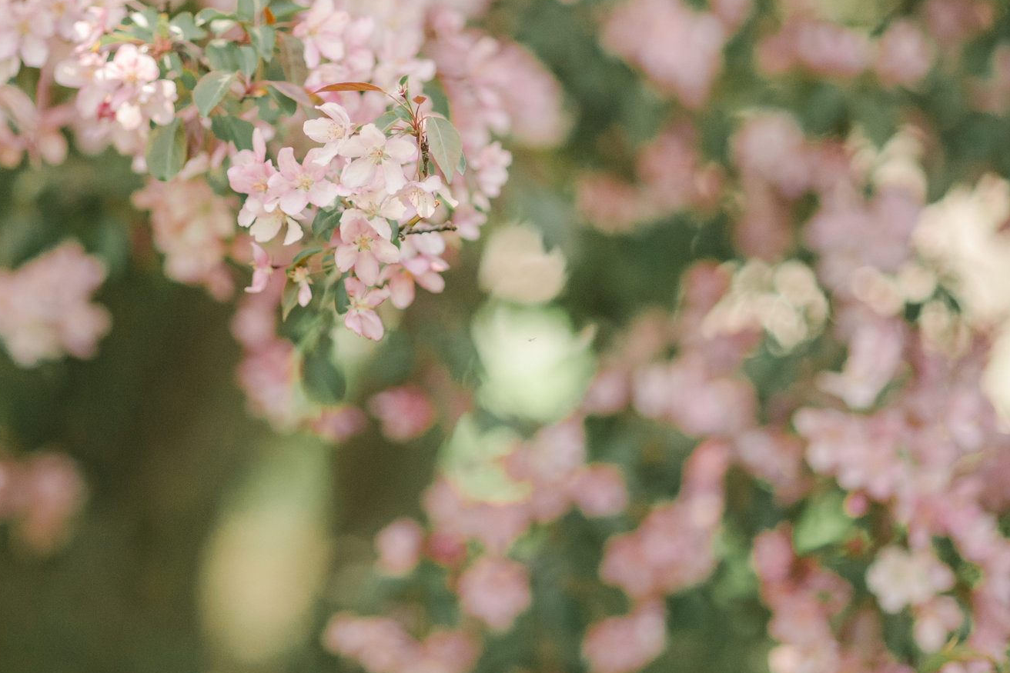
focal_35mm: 267
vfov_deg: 5.1
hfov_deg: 7.7
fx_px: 7491
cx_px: 359
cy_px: 143
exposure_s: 1/6400
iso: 1600
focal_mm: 135
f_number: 2
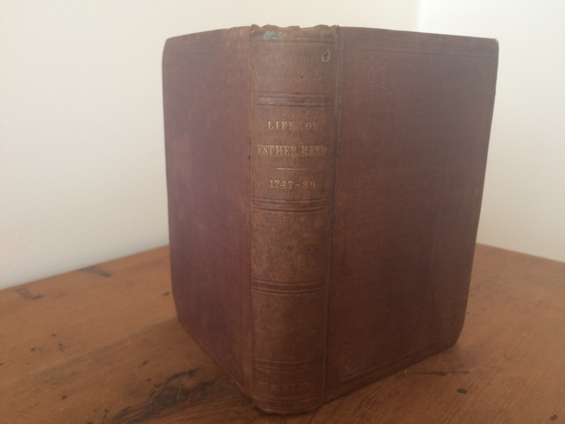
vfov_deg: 48.2
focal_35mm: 29
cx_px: 282
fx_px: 473
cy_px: 212
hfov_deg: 61.7
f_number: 2.2
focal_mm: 4.15
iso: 80
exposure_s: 1/30
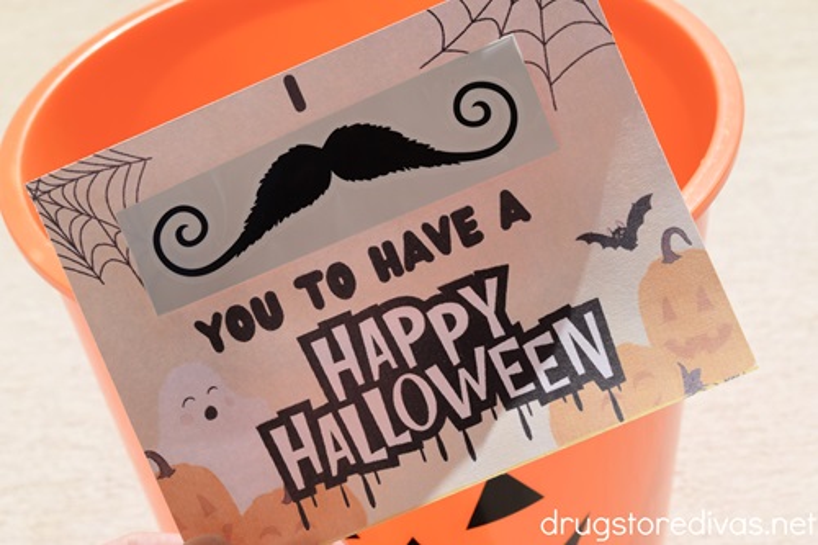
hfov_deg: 29.3
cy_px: 272
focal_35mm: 69
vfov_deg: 19.7
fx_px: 1567
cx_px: 409
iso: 200
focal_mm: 46
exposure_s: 1/500
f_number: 11
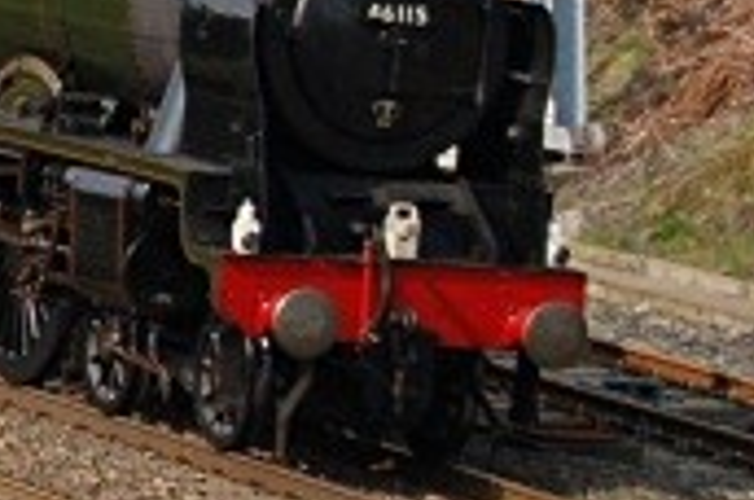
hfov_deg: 5.6
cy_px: -182
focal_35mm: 362
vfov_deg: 3.8
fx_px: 7568
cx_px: -745
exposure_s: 1/1250
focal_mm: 52
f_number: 5.6
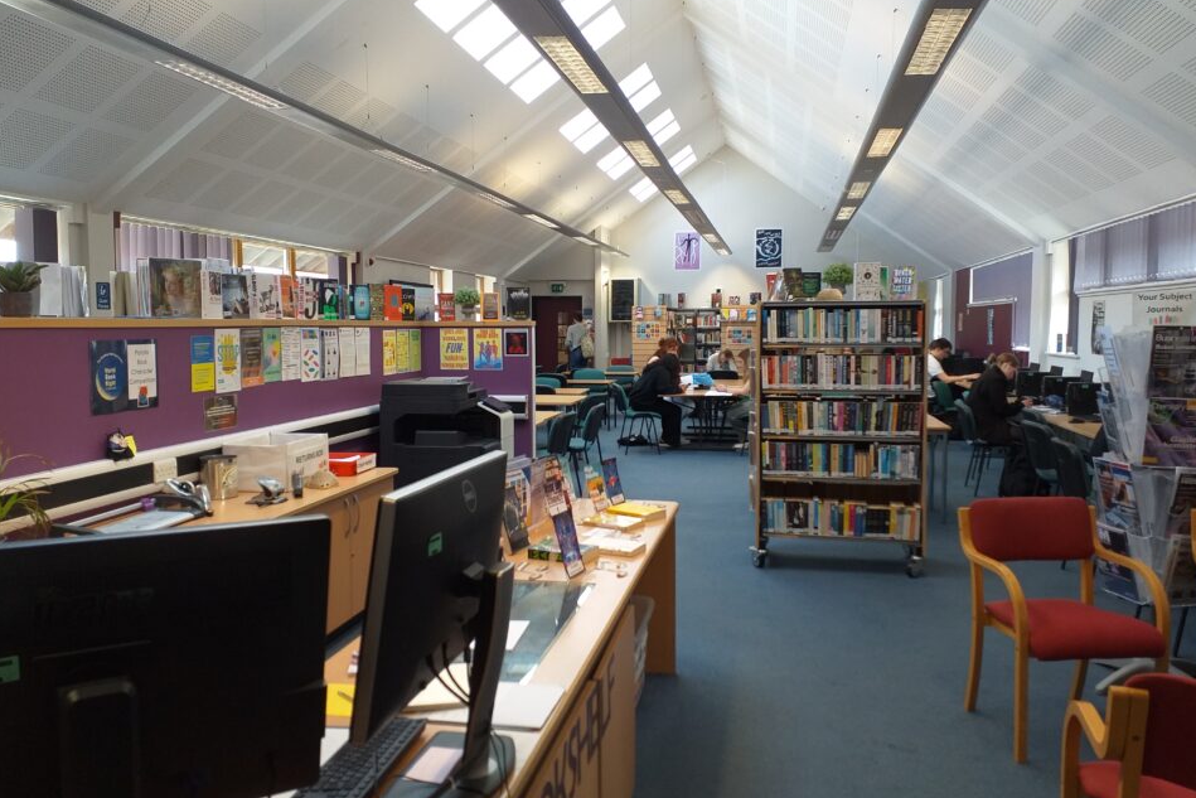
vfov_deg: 45.0
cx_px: 594
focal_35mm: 29
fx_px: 964
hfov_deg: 63.6
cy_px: 384
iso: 64
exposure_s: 1/50
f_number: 1.9
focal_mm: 3.6
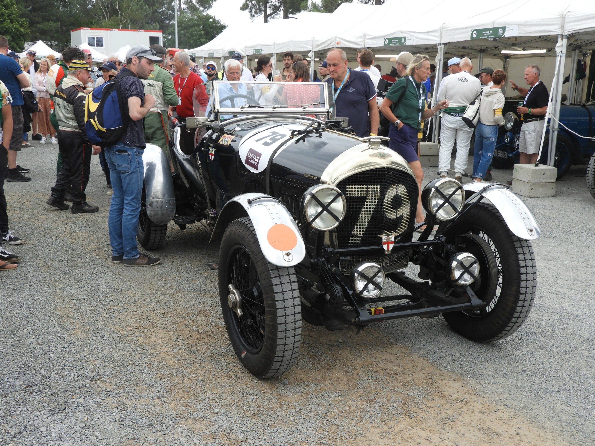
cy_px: 223
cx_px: 298
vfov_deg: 36.0
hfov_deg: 46.8
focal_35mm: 40
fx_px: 688
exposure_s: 1/200
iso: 100
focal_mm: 7.2
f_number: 3.8
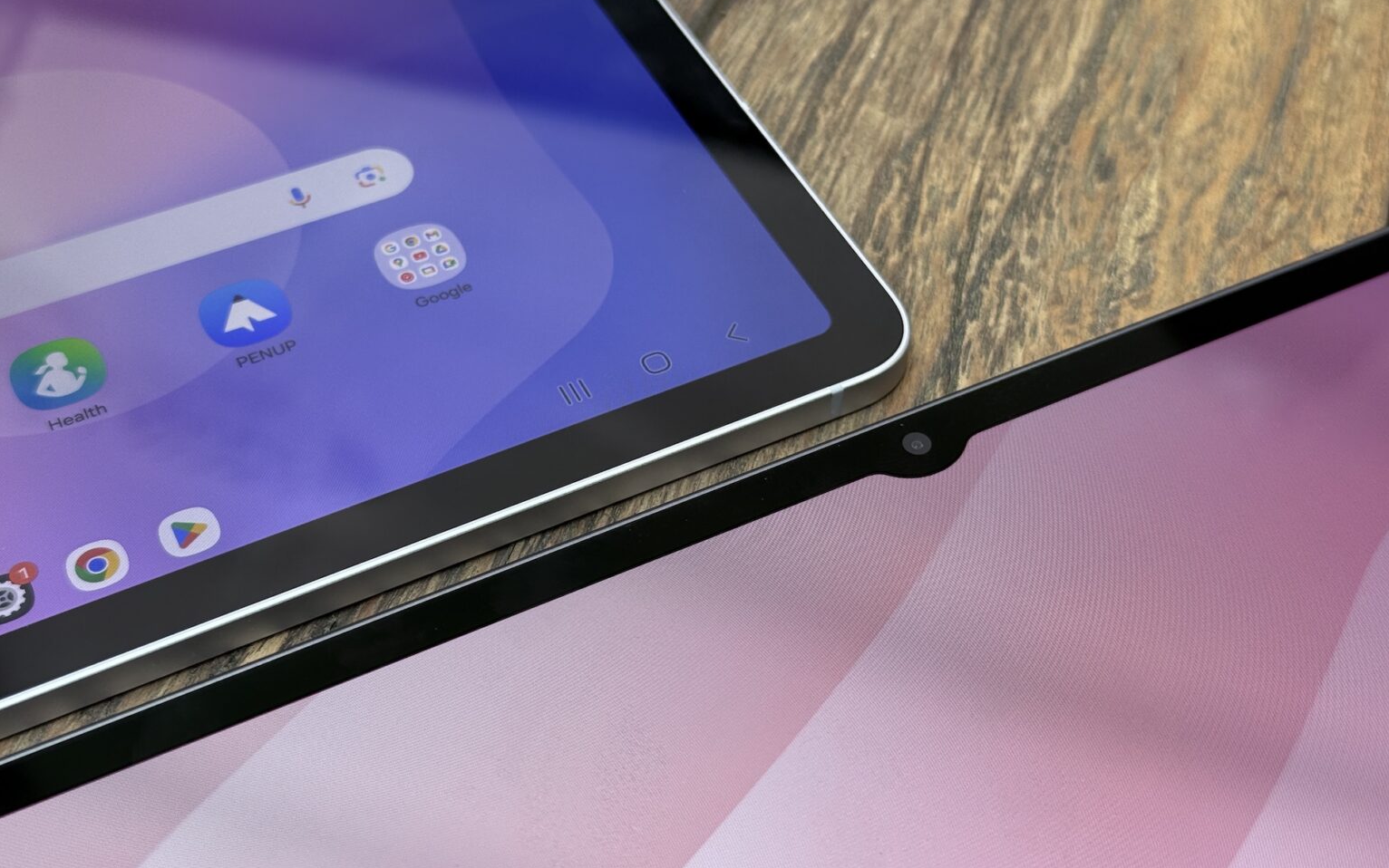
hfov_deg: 39.6
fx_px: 1931
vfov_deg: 25.3
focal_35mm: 51
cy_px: 377
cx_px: 694
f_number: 1.78
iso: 80
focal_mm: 6.76
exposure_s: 1/396
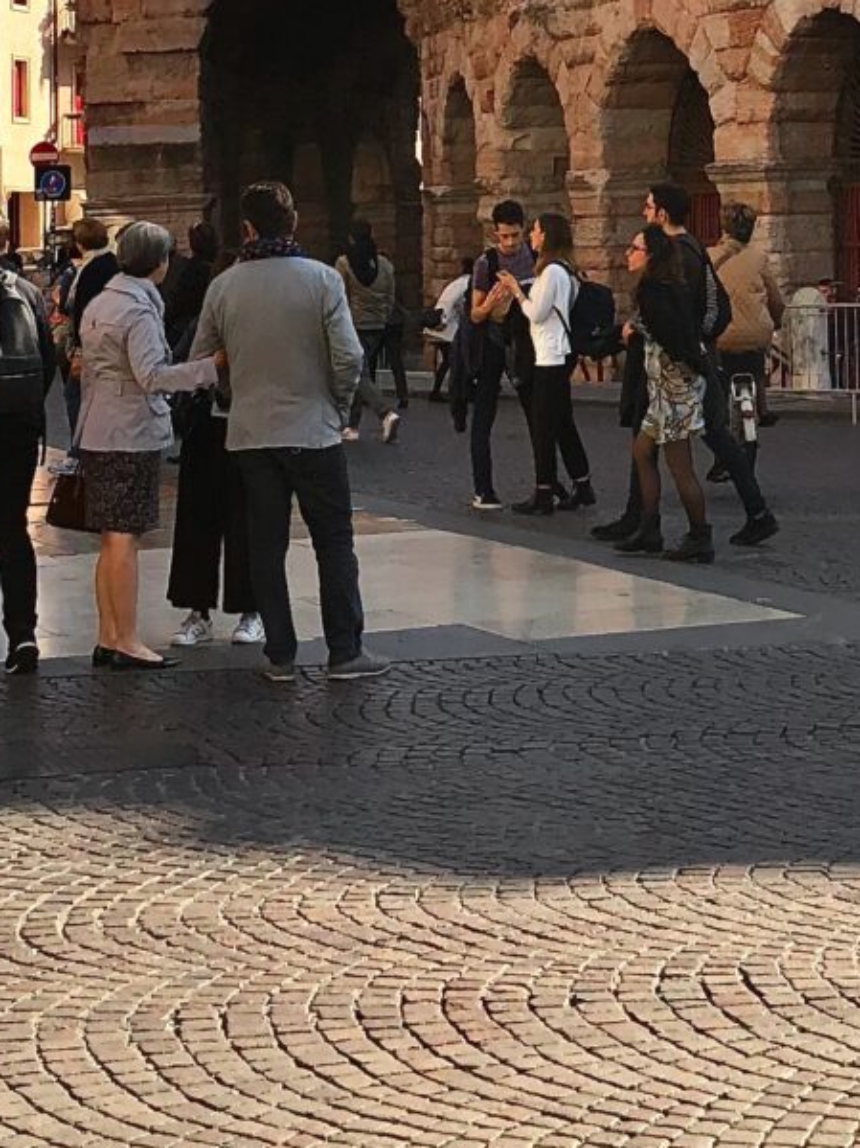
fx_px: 3115
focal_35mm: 94
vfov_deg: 20.3
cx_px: 699
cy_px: 18
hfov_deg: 15.6
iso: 20
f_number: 1.8
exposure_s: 1/1548
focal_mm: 3.99
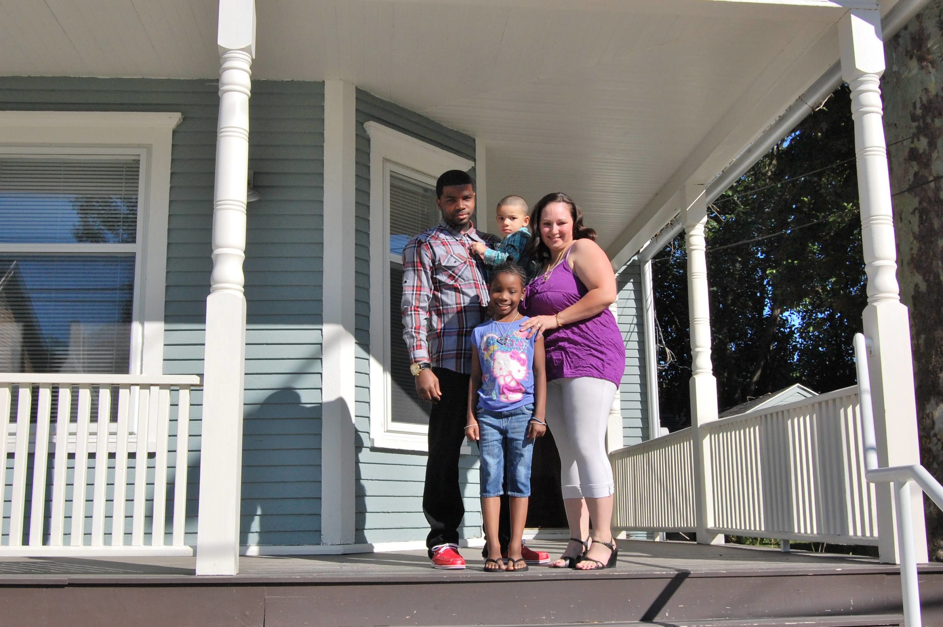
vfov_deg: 34.1
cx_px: 472
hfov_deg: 49.6
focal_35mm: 39
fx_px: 1021
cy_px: 314
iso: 400
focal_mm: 26
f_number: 13
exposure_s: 1/640
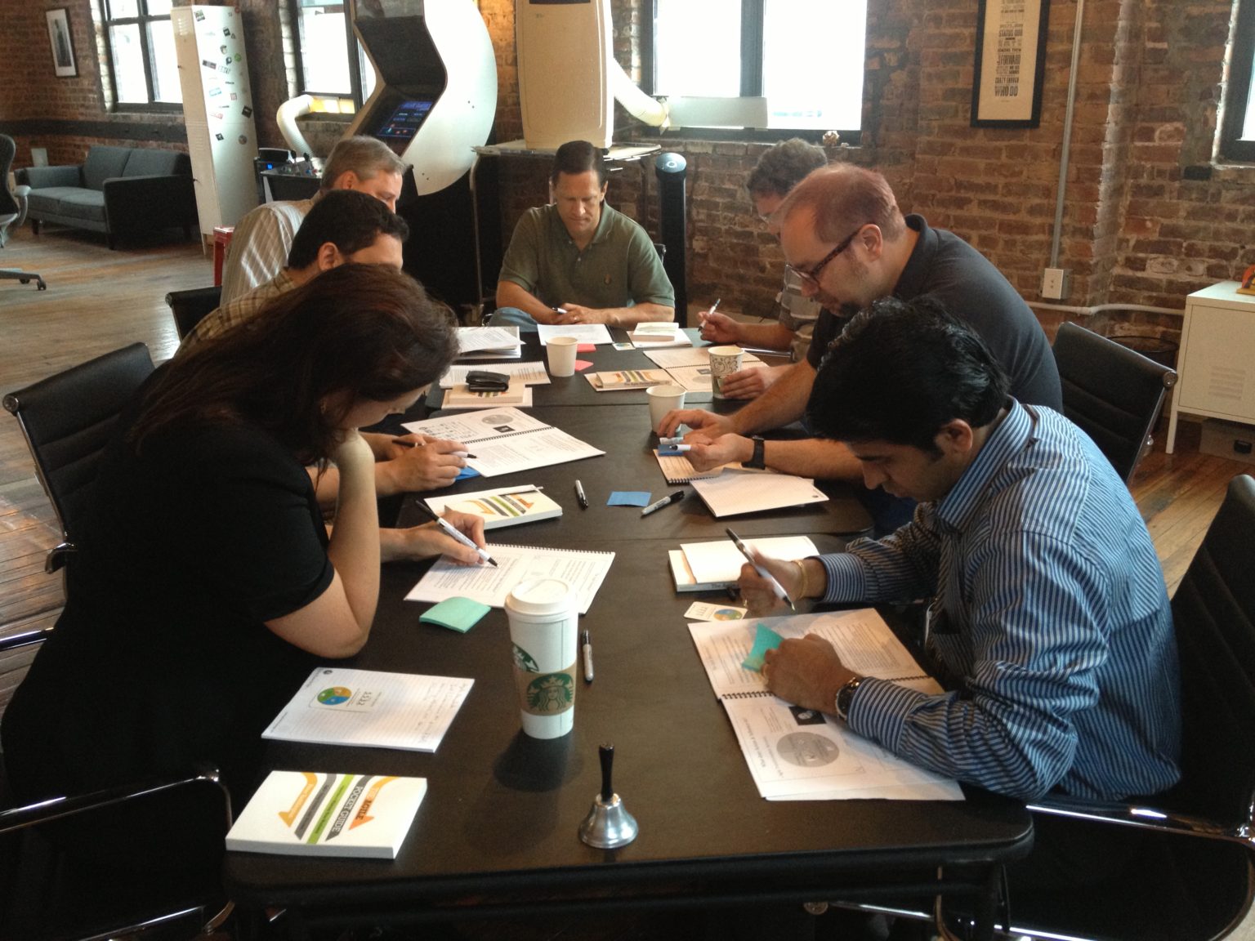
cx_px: 628
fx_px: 1269
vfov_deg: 40.7
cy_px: 470
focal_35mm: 35
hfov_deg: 52.6
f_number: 2.4
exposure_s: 1/20
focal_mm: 4.28
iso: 200
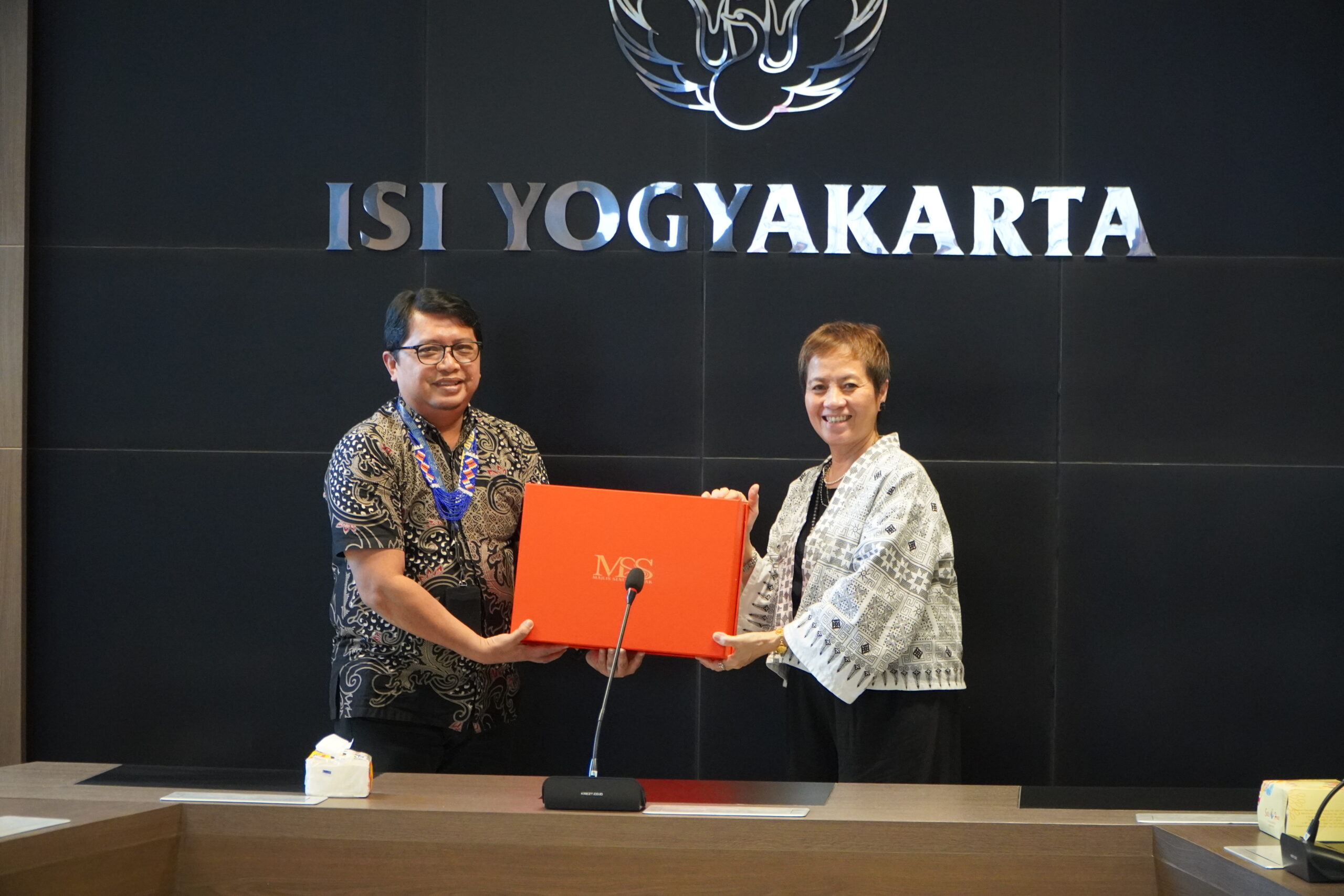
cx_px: 672
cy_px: 448
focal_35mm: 92
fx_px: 3416
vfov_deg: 14.9
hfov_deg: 22.3
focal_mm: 61
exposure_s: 1/160
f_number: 4
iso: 3200
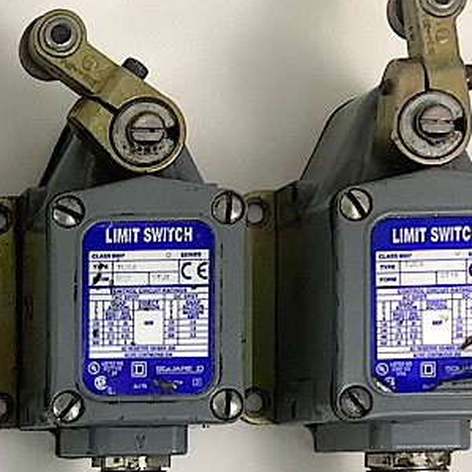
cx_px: -241
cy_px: 518
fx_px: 1681
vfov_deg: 15.6
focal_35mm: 109
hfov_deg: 14.8
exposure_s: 1/50
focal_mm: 3.3
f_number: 2.4
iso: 50
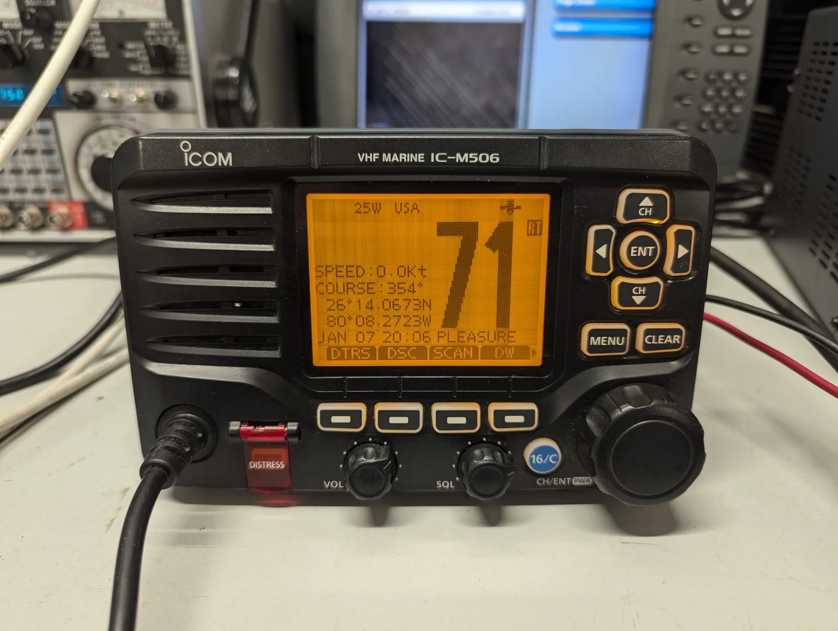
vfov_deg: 56.9
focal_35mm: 24
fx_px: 582
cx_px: 419
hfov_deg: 71.5
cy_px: 316
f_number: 1.85
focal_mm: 6.81
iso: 121
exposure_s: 1/47
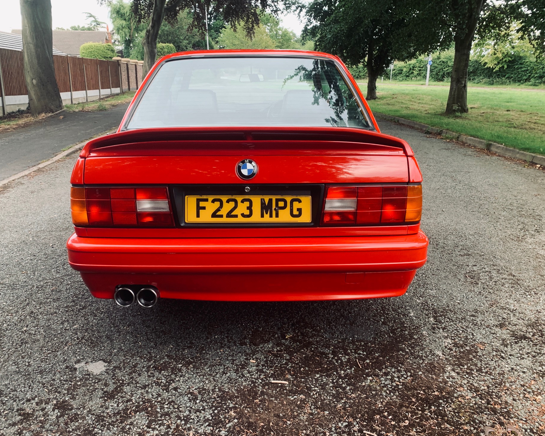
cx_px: 264
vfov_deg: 51.5
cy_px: 212
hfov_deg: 62.2
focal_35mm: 28
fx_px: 452
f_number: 1.8
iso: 100
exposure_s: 1/73
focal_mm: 4.25
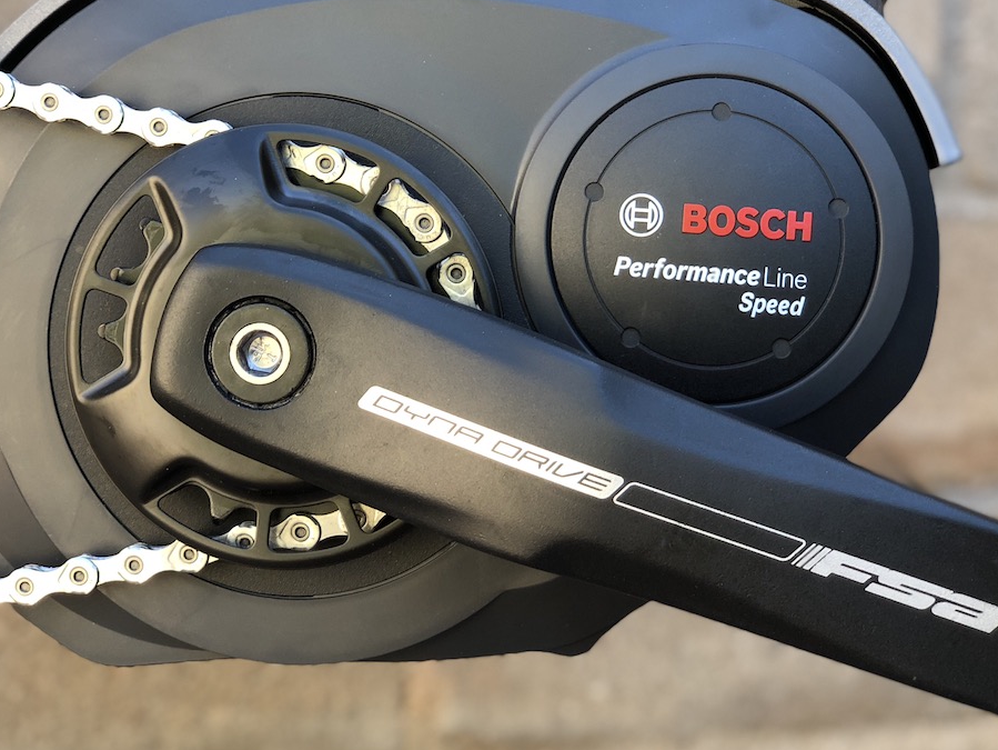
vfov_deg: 19.9
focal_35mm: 74
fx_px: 2134
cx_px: 420
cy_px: 302
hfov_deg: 26.3
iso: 32
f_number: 2.4
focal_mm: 6
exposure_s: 1/60
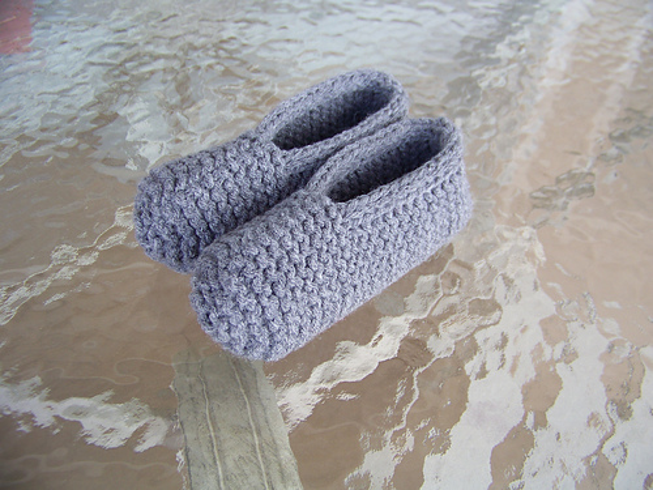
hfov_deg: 51.4
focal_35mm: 36
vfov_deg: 39.7
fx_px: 679
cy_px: 245
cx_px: 326
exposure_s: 1/80
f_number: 2.8
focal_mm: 5.85
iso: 64
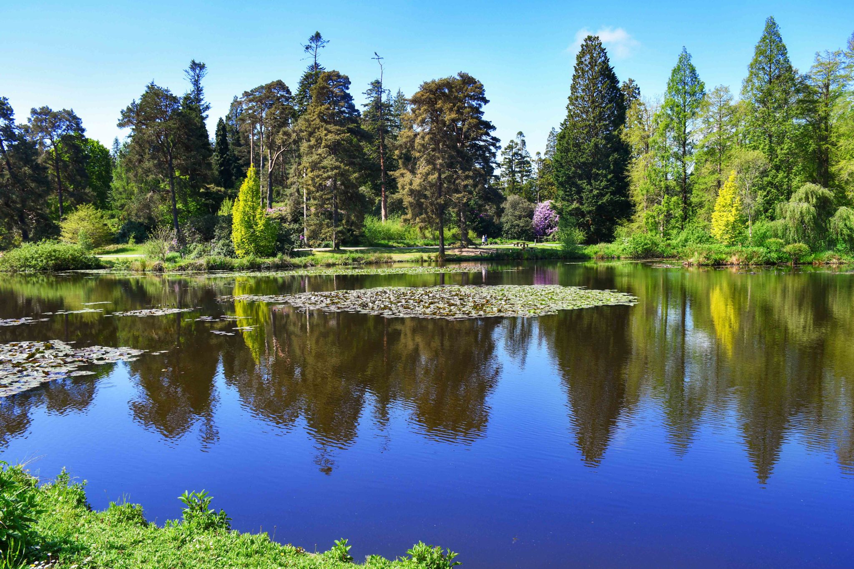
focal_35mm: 30
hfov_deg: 61.9
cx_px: 427
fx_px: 712
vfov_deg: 43.6
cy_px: 284
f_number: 8
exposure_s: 1/250
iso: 125
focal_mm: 20
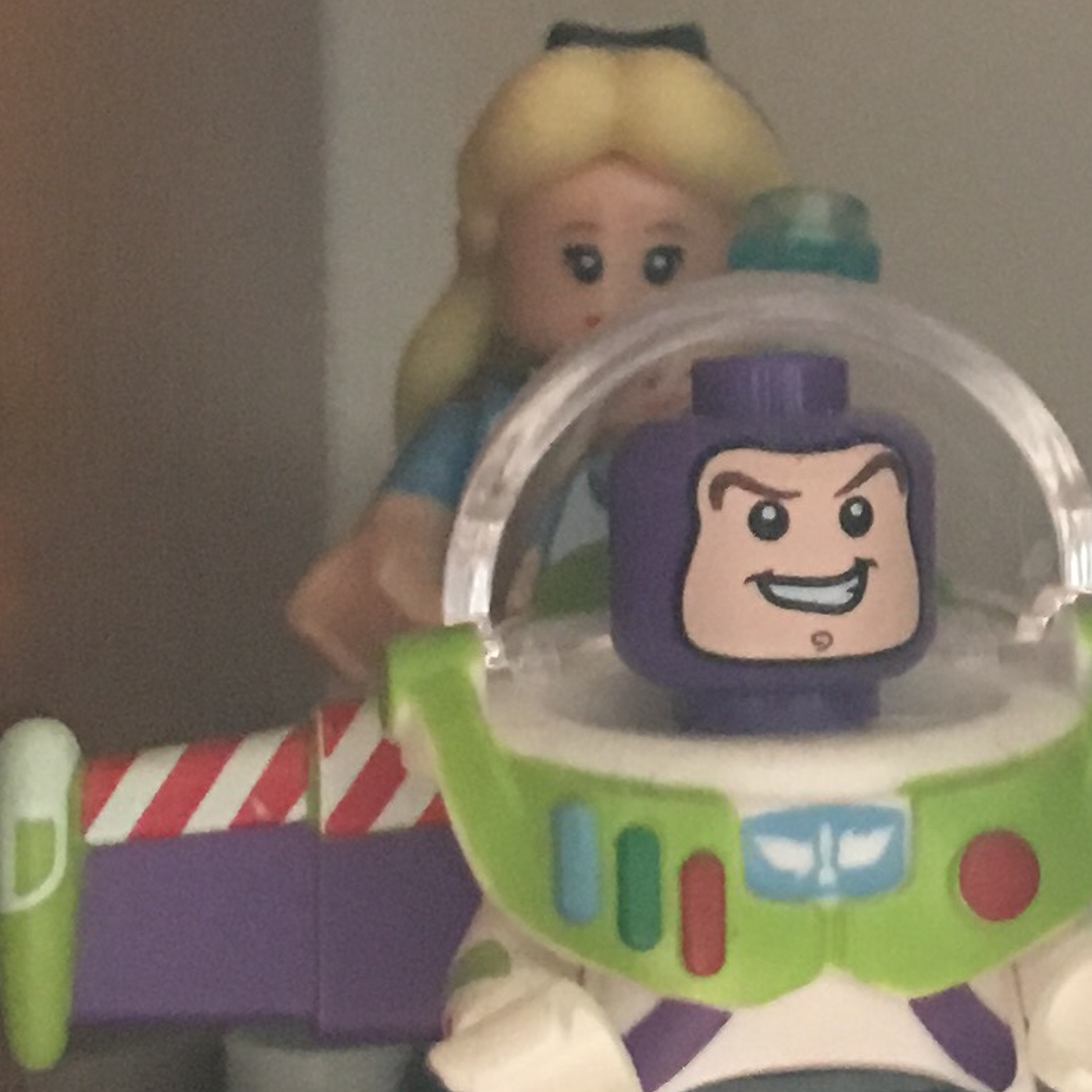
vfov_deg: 13.3
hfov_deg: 12.9
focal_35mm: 131
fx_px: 4675
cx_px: 1362
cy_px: 331
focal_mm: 4.15
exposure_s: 1/20
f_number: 2.2
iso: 200
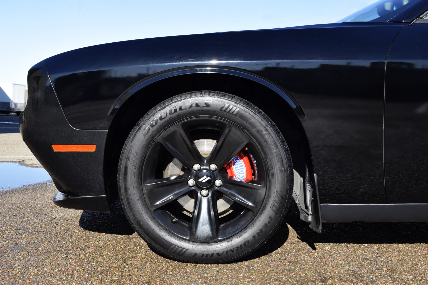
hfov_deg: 53.1
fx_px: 428
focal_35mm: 36
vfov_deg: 36.9
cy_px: 142
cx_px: 214
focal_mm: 24
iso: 200
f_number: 8
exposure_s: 1/250
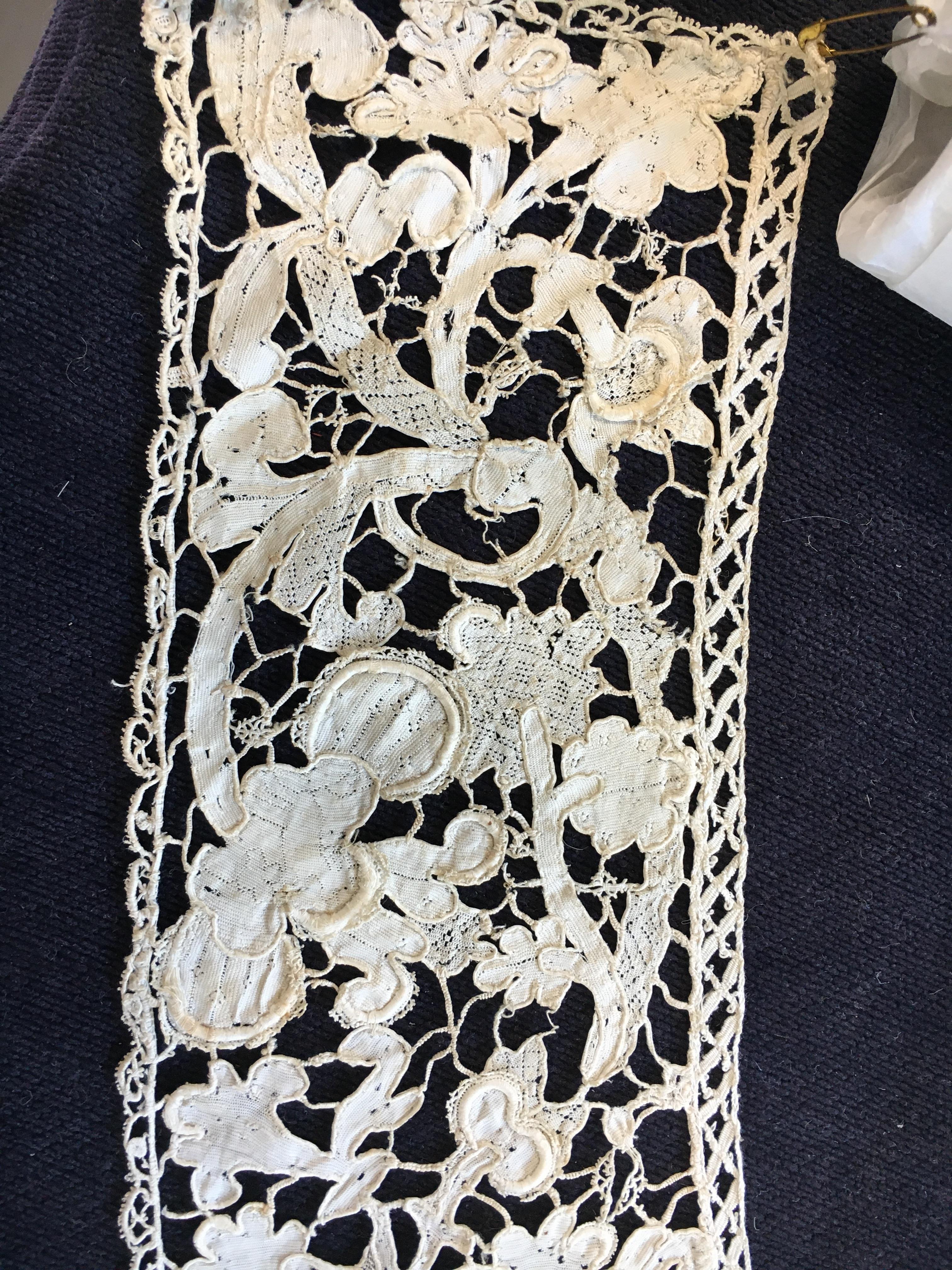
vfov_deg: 61.7
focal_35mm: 29
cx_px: 476
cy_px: 635
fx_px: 1063
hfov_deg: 48.2
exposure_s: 1/33
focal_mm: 4.15
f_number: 2.2
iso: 50
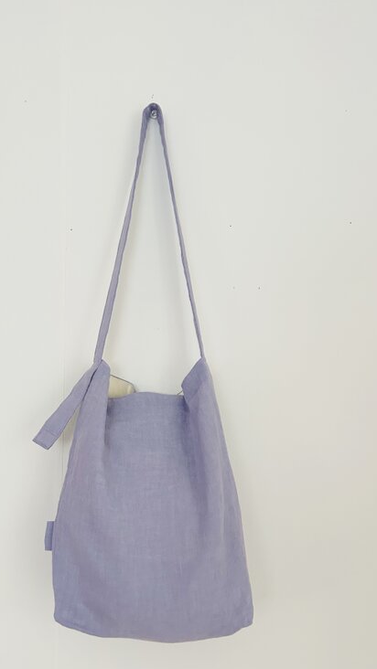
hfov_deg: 35.4
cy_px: 389
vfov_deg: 59.2
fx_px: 586
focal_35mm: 33
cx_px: 132
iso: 500
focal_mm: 5.7
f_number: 1.5
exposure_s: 1/44
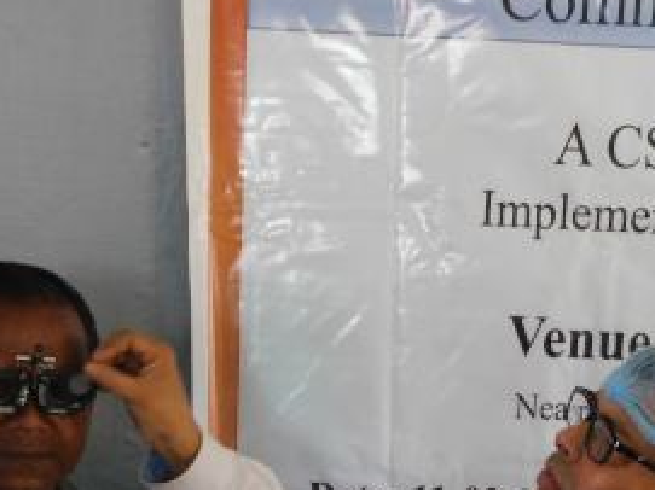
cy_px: 541
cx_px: 387
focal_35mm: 78
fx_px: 1475
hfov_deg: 25.0
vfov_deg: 18.2
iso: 400
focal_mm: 5.9
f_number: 3.6
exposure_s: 1/20
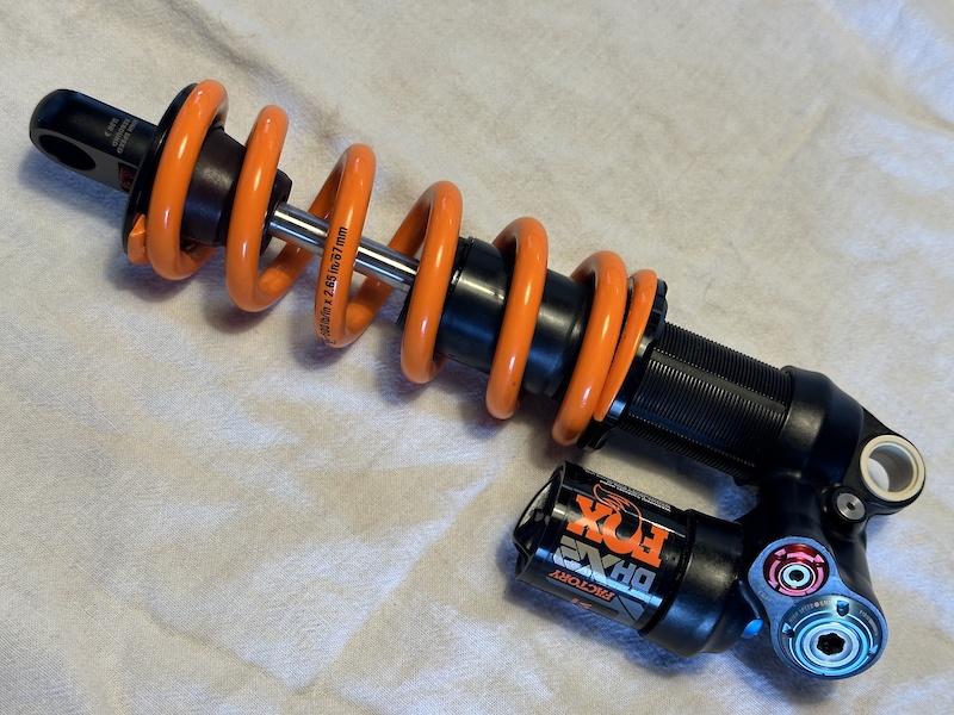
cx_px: 477
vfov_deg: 30.3
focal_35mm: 48
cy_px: 358
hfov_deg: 39.7
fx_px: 1323
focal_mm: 6.86
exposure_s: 1/120
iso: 100
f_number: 1.78
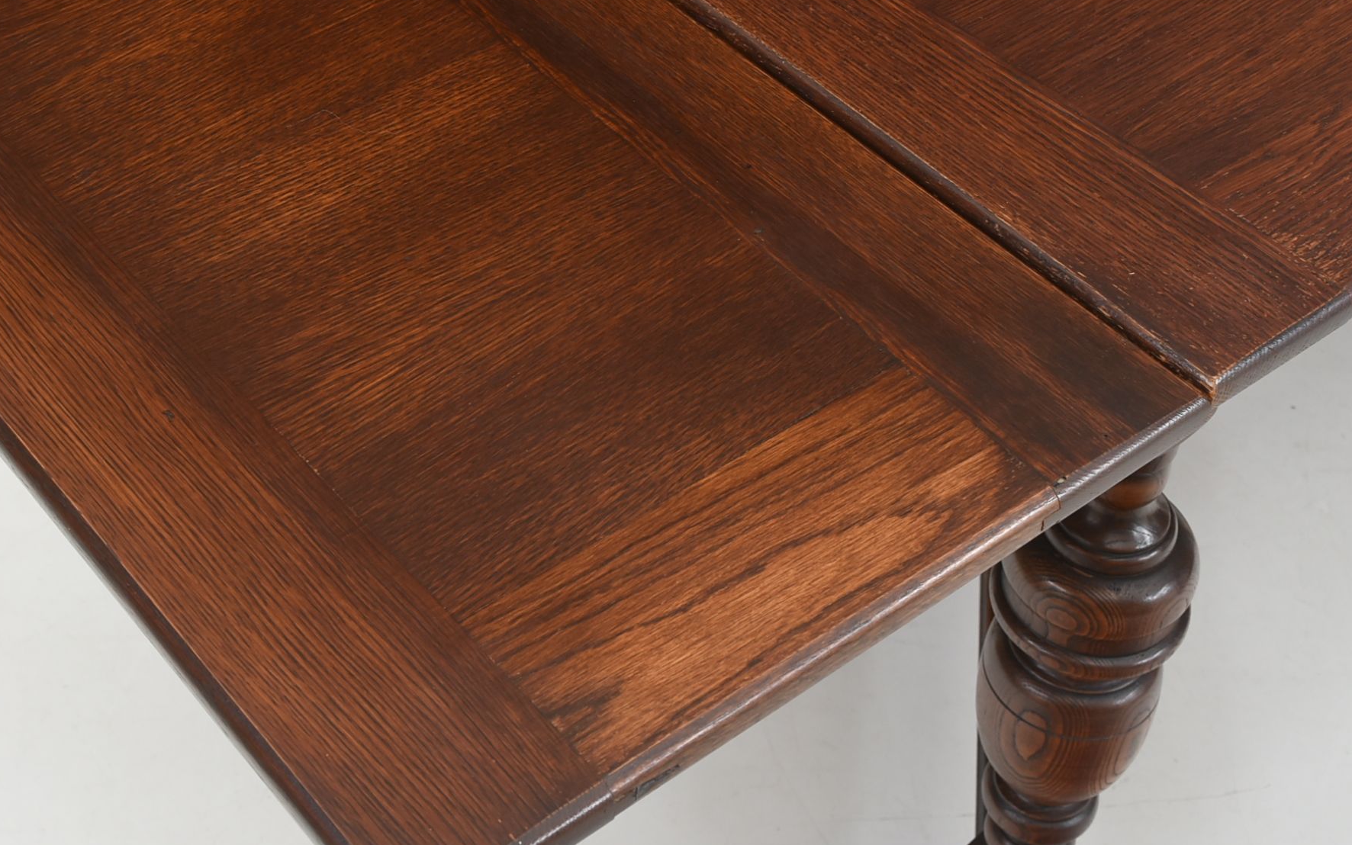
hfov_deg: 32.8
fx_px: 2285
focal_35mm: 62
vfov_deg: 20.8
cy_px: 190
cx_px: 510
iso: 200
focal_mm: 24
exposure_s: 1/125
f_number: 7.1
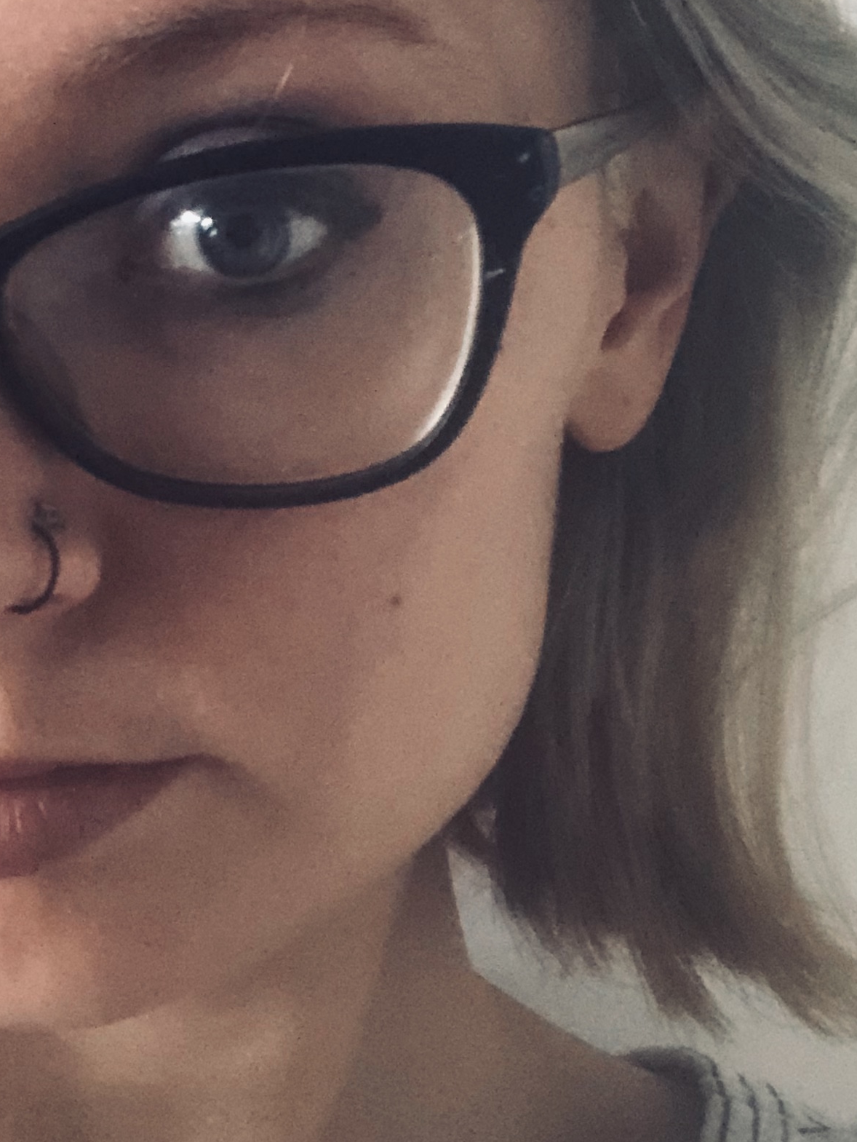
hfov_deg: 22.8
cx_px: 124
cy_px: 372
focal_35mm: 63
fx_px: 2078
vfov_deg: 30.5
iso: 320
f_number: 2.2
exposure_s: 1/30
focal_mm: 2.87
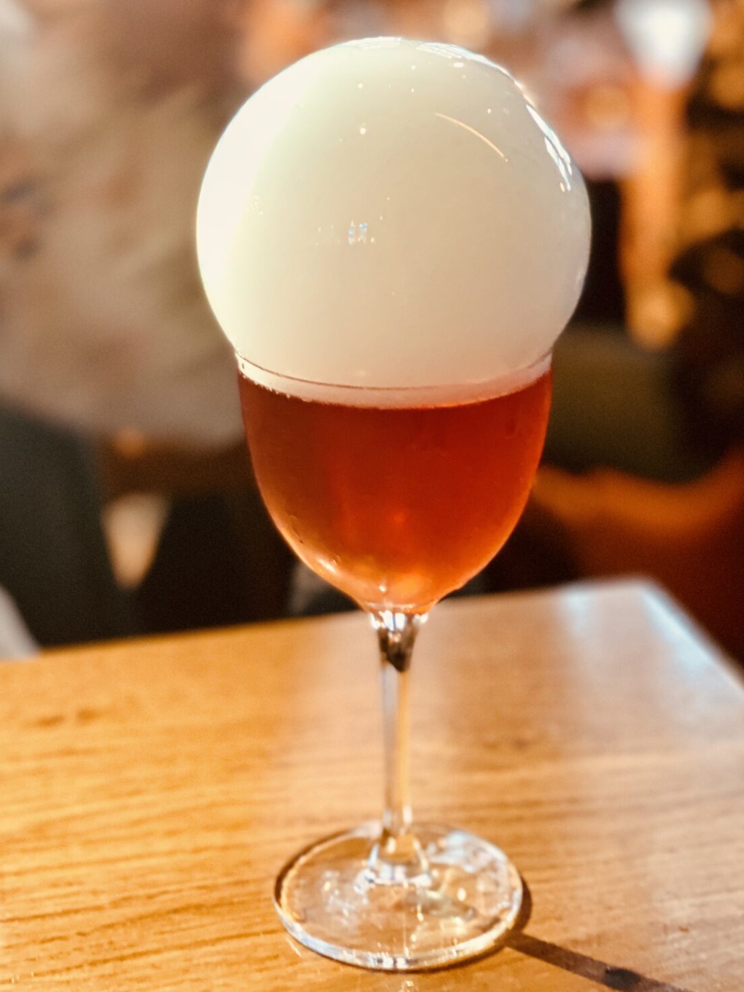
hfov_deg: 20.4
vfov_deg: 27.0
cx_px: 420
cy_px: 390
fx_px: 2064
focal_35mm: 72
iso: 500
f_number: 2
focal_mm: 6
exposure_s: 1/14
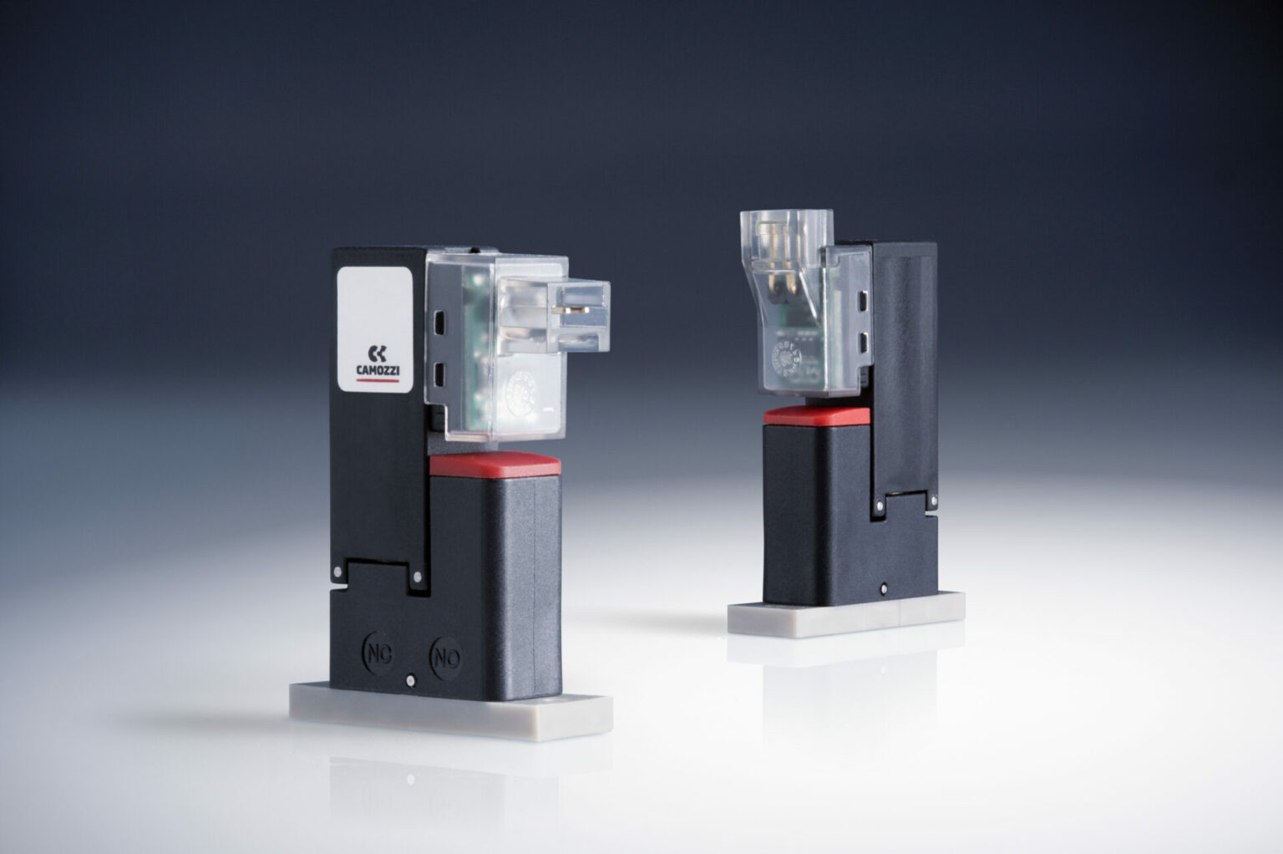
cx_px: 642
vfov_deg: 22.6
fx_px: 2137
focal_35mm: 60
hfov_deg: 33.4
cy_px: 427
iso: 100
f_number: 4
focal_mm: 60
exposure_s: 1/160
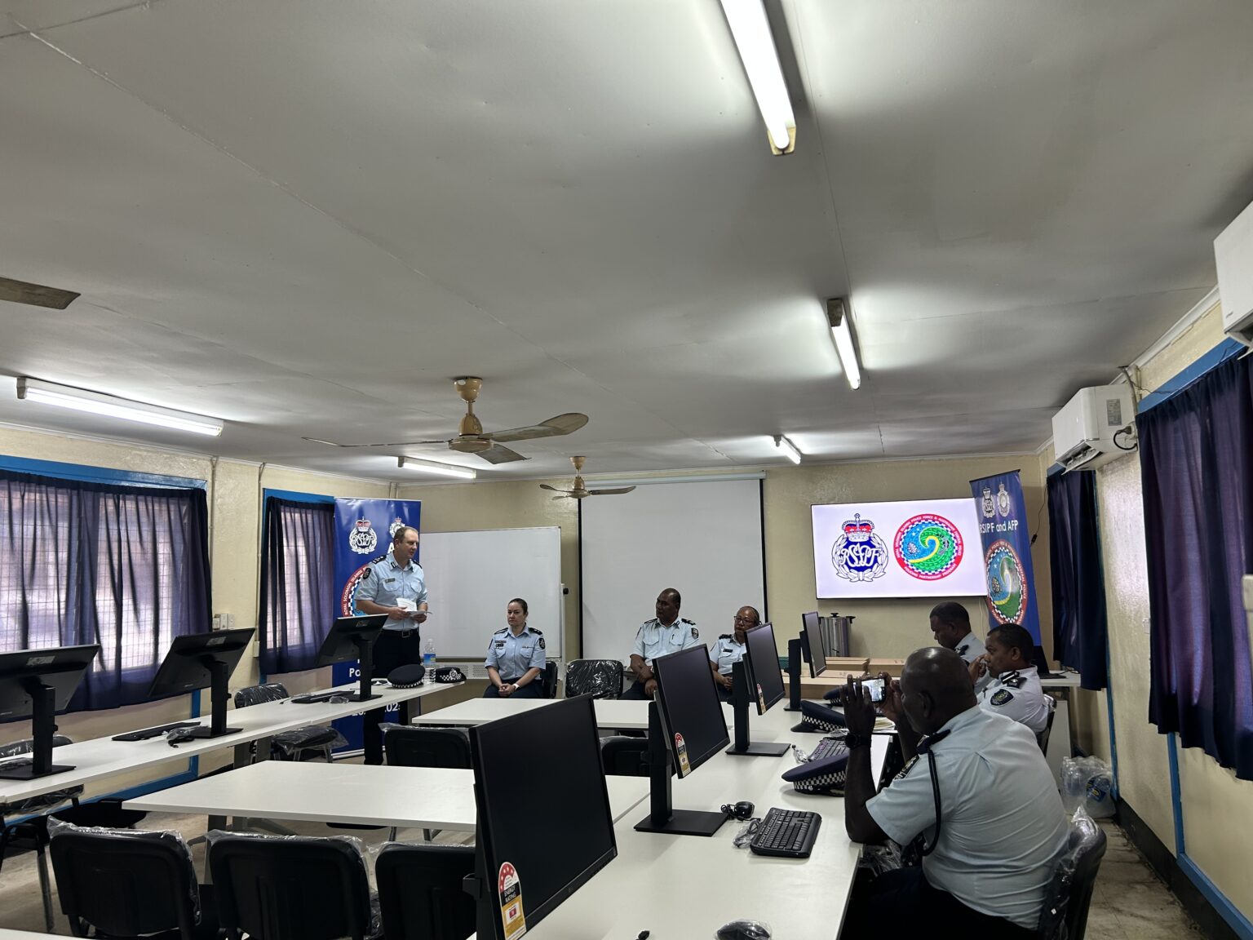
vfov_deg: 53.1
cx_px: 626
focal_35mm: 26
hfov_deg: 67.3
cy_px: 470
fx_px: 941
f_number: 1.5
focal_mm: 5.7
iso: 64
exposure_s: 1/50
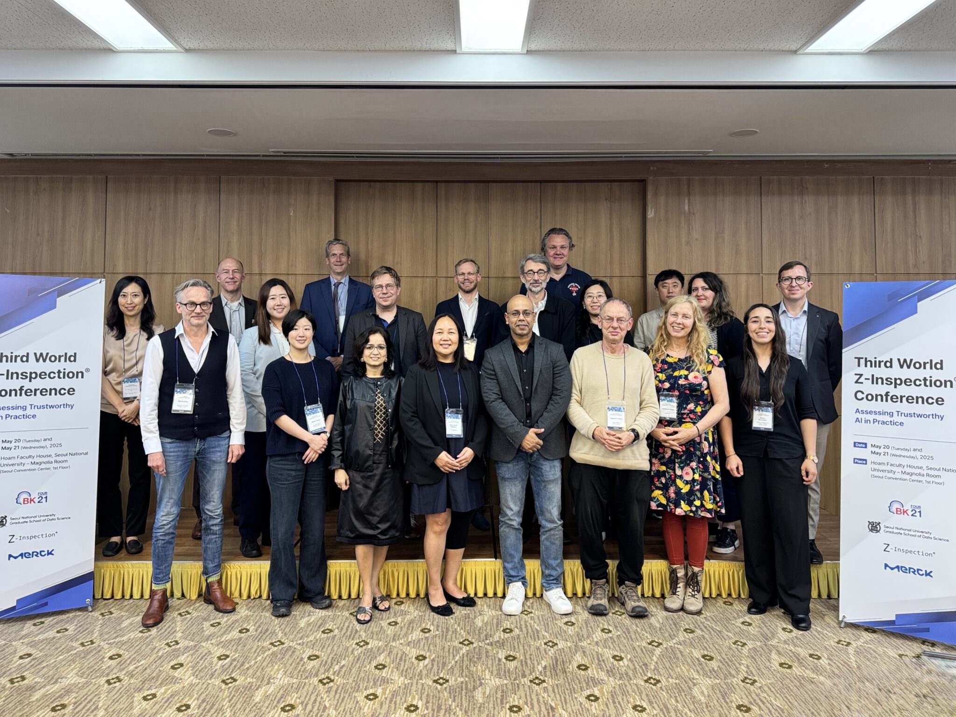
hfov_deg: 71.6
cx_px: 478
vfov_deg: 56.8
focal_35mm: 24
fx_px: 663
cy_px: 358
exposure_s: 1/60
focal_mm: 6.76
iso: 250
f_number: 1.78
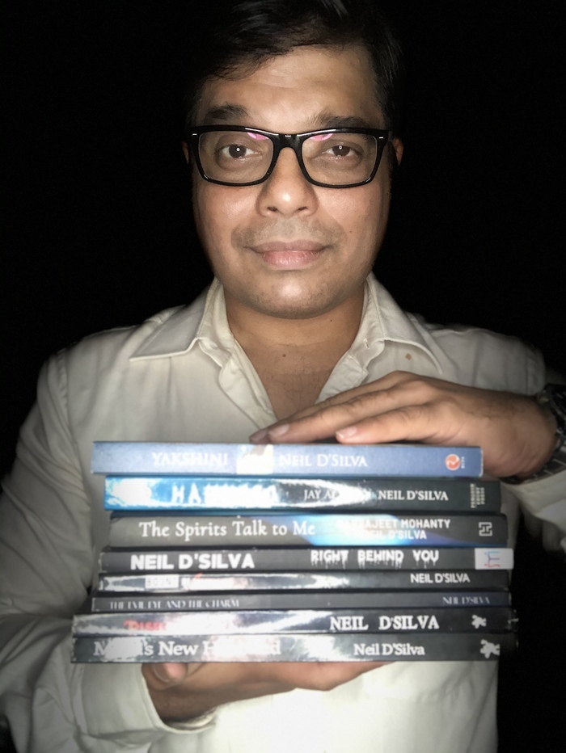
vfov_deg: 56.8
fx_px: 697
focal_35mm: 32
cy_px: 376
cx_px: 283
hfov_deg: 44.2
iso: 250
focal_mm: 2.87
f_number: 2.2
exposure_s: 1/16
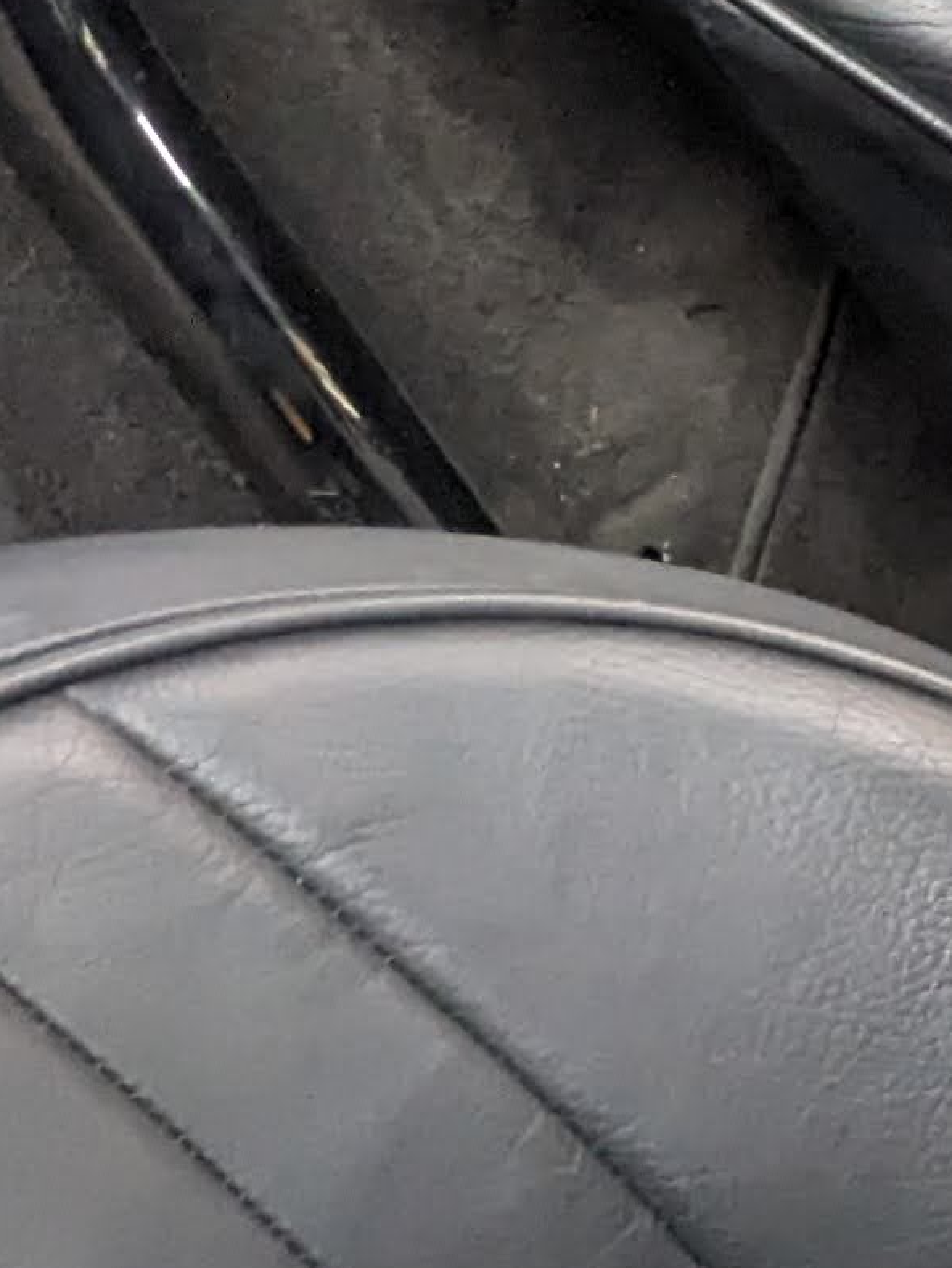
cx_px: 2465
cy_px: 996
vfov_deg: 14.2
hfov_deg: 9.3
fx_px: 5059
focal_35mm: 138
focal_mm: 4.38
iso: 398
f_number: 1.73
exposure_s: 1/24
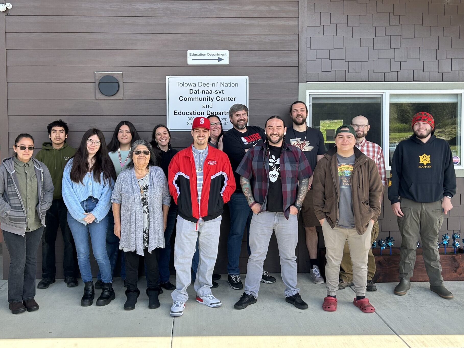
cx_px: 232
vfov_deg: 53.1
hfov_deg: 67.3
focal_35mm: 26
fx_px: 349
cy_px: 174
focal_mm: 5.7
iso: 50
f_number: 1.5
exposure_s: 1/646
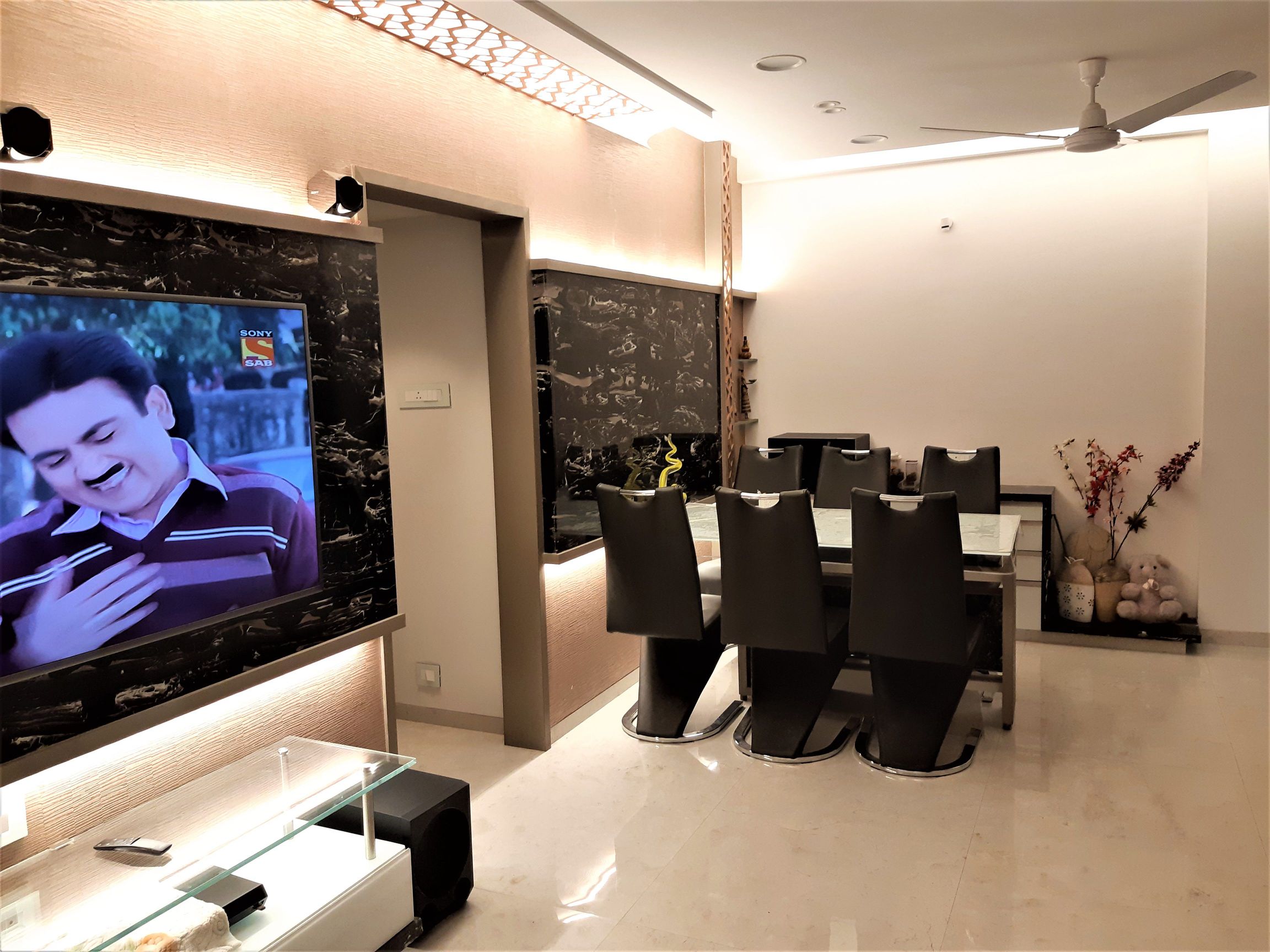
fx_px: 954
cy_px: 476
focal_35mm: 26
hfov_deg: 67.3
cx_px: 635
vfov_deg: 53.1
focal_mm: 3.93
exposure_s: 1/50
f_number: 1.7
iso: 100
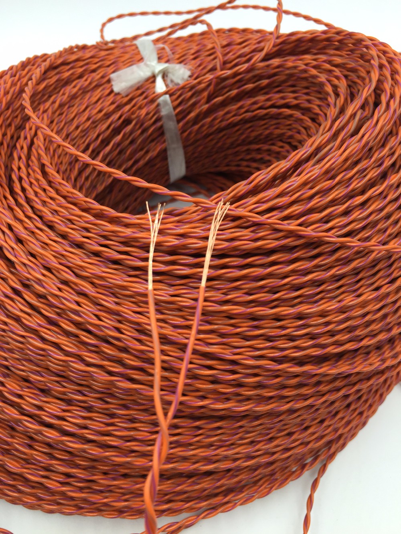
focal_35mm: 29
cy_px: 267
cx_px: 200
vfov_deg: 61.7
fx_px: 448
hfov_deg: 48.2
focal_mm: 4.15
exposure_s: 1/103
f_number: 2.2
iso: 32
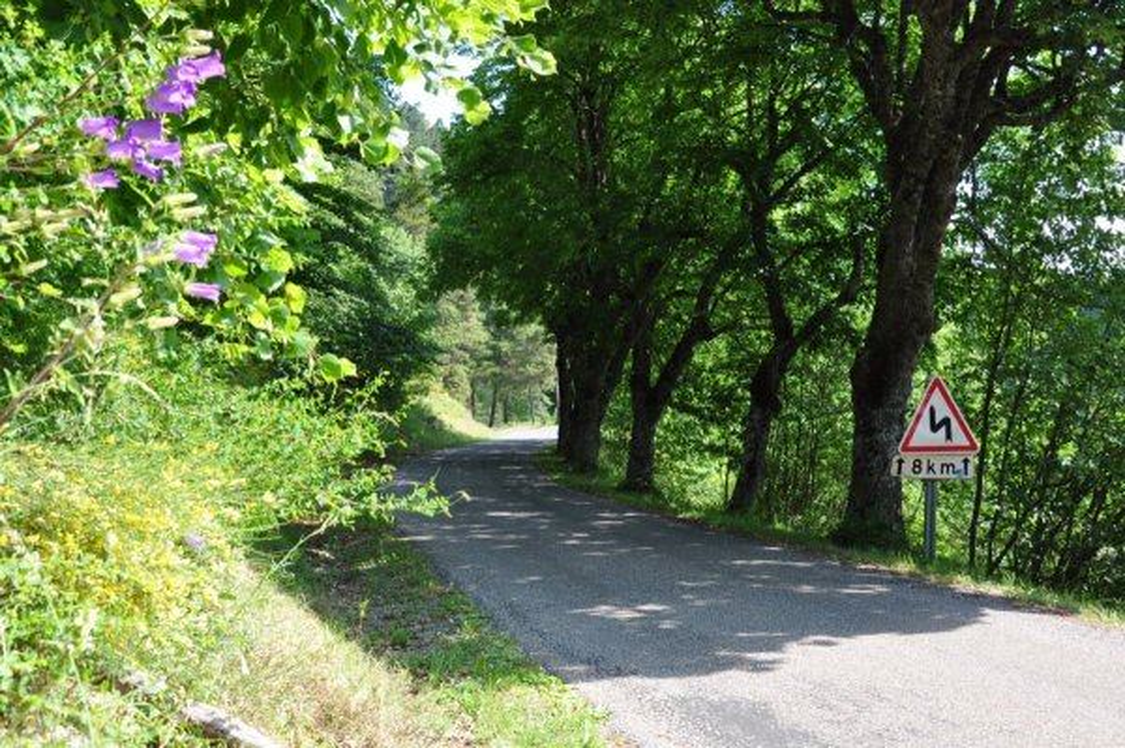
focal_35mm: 39
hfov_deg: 49.6
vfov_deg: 34.2
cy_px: 374
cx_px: 562
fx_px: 1218
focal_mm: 26
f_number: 9
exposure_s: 1/160
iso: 400
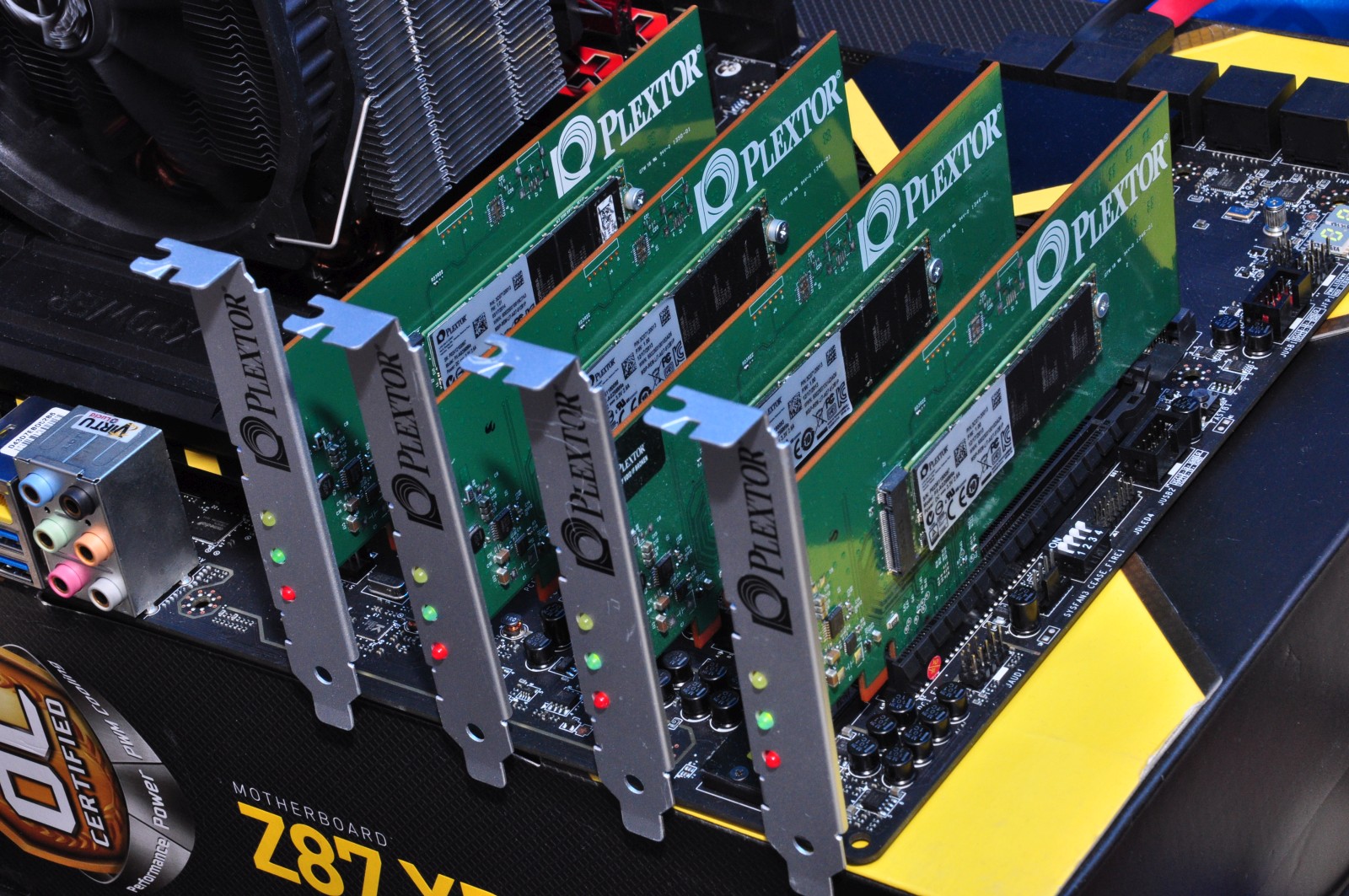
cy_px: 448
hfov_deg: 20.6
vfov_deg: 13.8
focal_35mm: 99
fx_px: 3706
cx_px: 674
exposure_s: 1/30
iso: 800
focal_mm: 66
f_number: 18
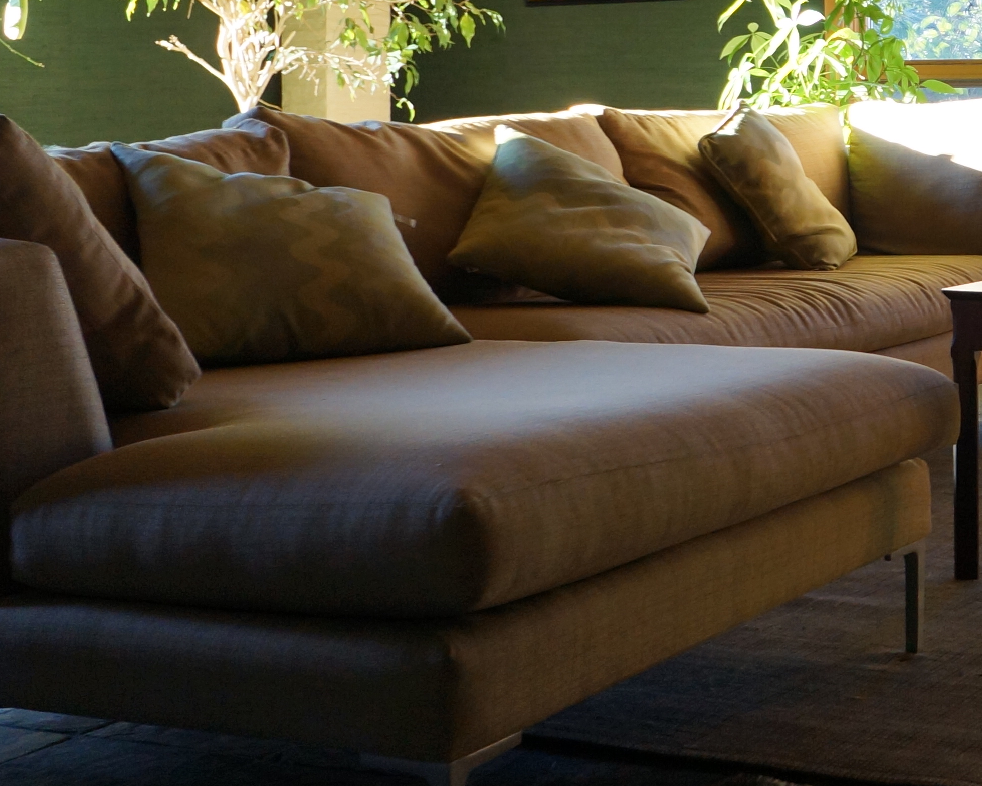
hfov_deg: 24.6
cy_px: 119
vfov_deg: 21.8
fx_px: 2005
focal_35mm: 69
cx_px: 1214
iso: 320
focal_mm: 16
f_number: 4
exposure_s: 1/60
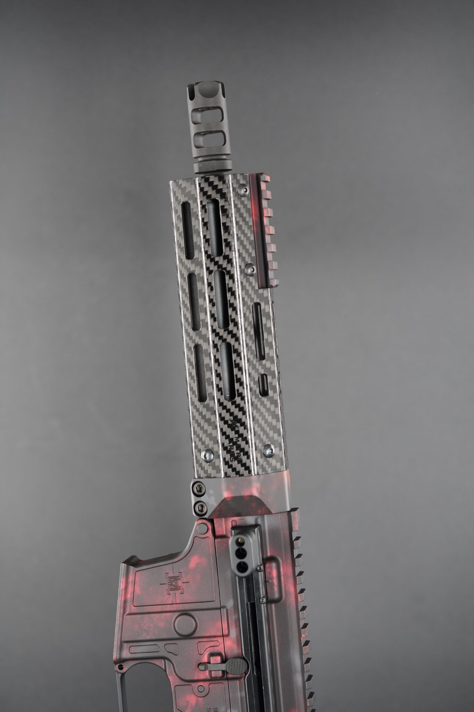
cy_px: 356
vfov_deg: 22.6
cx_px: 237
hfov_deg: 15.2
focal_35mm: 90
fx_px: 1778
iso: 800
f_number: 4
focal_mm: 90
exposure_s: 1/160
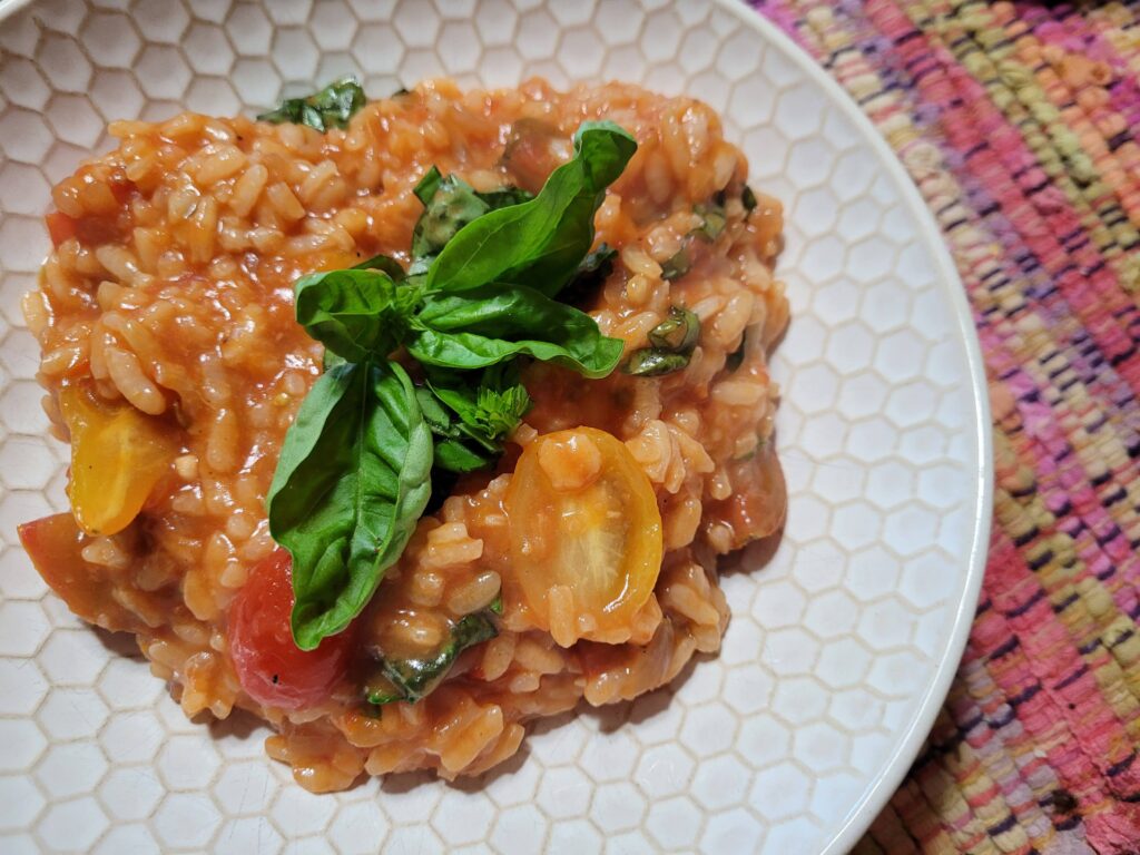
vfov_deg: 53.1
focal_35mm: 26
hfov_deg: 67.3
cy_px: 428
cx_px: 570
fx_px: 856
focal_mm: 5.4
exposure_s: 1/59
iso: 250
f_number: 1.8
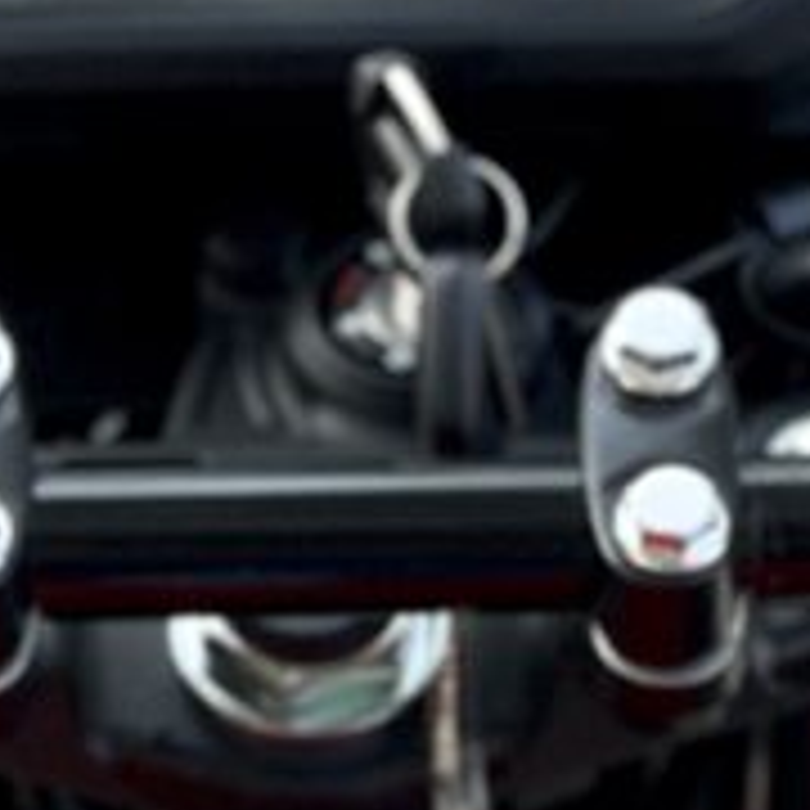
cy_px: 1458
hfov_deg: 5.4
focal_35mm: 322
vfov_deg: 5.4
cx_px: 194
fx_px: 8525
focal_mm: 7.5
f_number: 2.2
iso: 20
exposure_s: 1/150
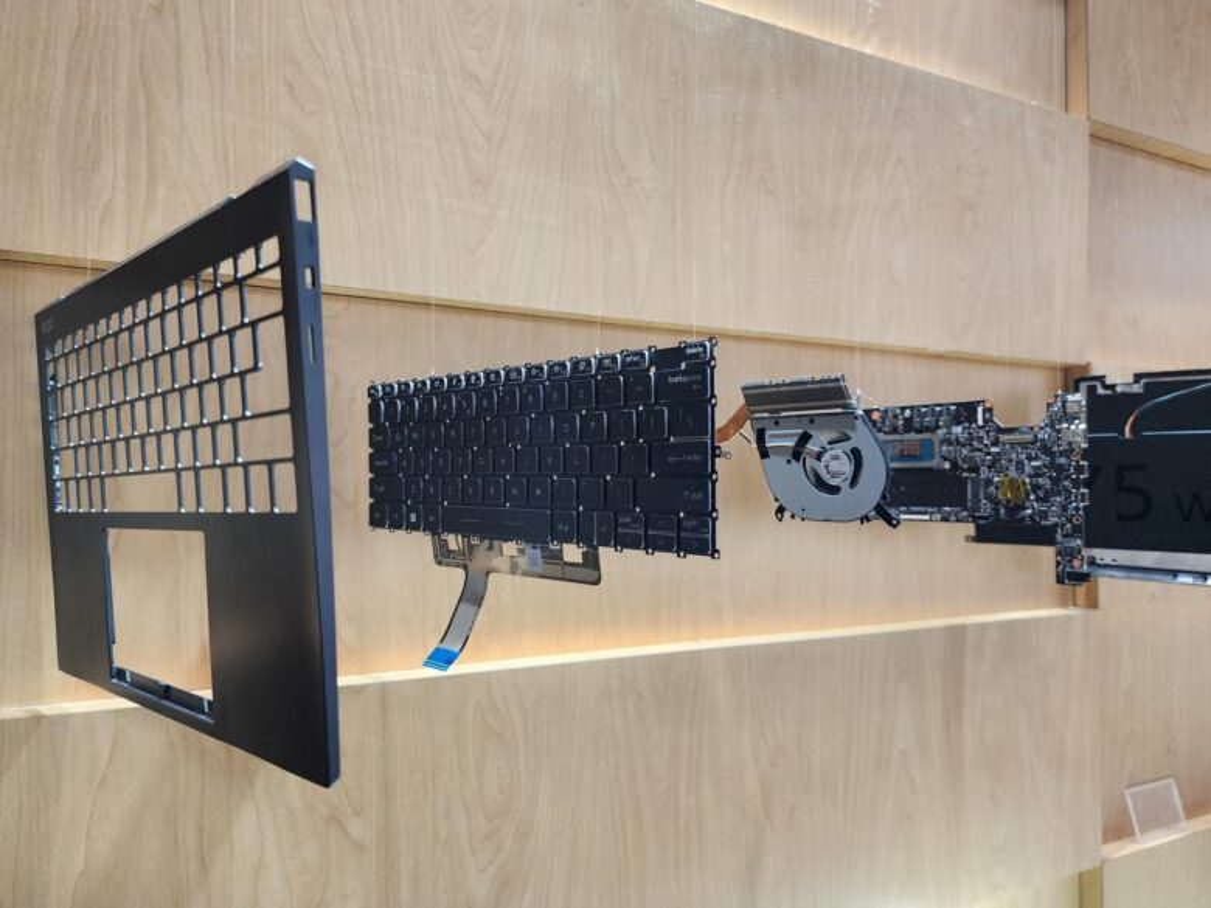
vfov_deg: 58.9
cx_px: 606
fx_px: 805
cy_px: 454
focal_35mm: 23
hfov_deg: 73.9
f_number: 1.8
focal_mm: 6.4
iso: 250
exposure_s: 1/120
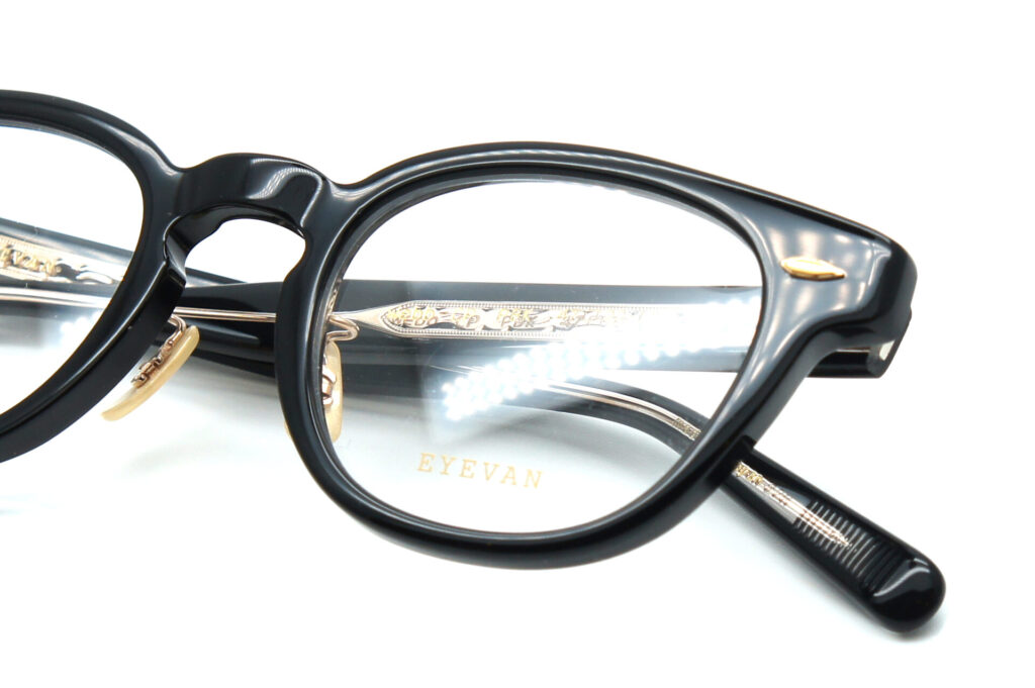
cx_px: 518
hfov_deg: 15.8
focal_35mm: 130
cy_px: 344
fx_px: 3734
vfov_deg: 10.5
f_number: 7.1
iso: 200
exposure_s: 1/160
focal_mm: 36
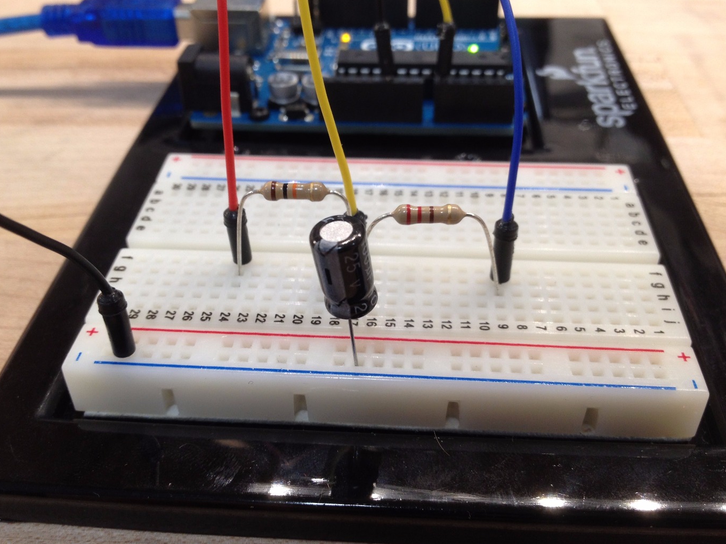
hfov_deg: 50.1
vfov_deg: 38.7
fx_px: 776
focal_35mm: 37
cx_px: 361
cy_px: 269
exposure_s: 1/20
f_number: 2.4
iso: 80
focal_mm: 4.28
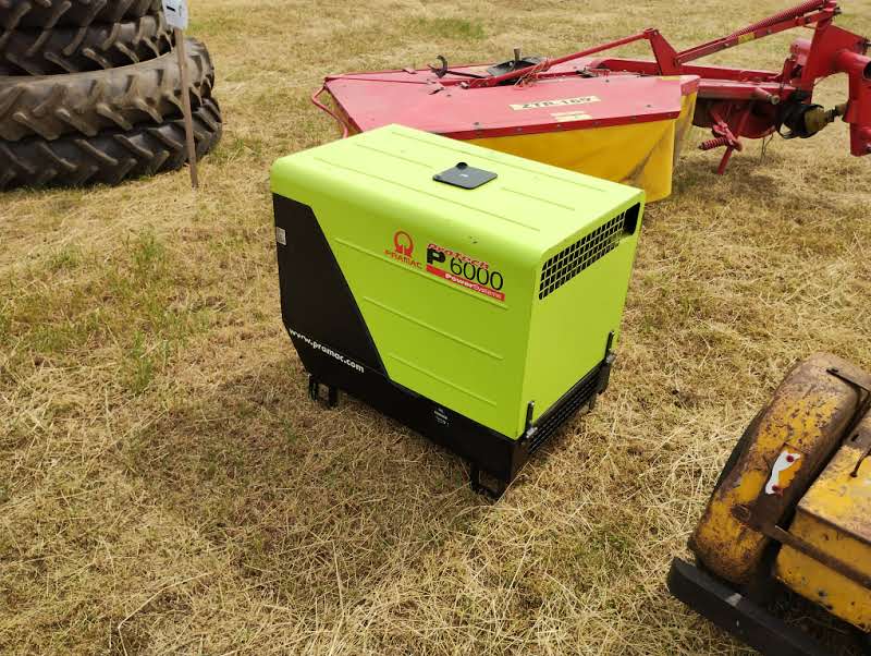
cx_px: 436
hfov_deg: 63.4
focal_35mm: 28
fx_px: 705
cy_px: 328
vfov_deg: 49.8
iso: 100
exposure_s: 1/498
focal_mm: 4.27
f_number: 1.8
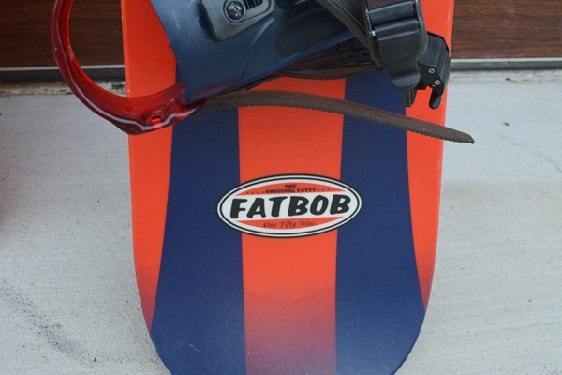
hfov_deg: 49.6
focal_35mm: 39
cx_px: 281
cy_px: 188
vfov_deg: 34.2
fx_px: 609
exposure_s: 1/200
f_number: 7.1
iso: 200
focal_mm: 26
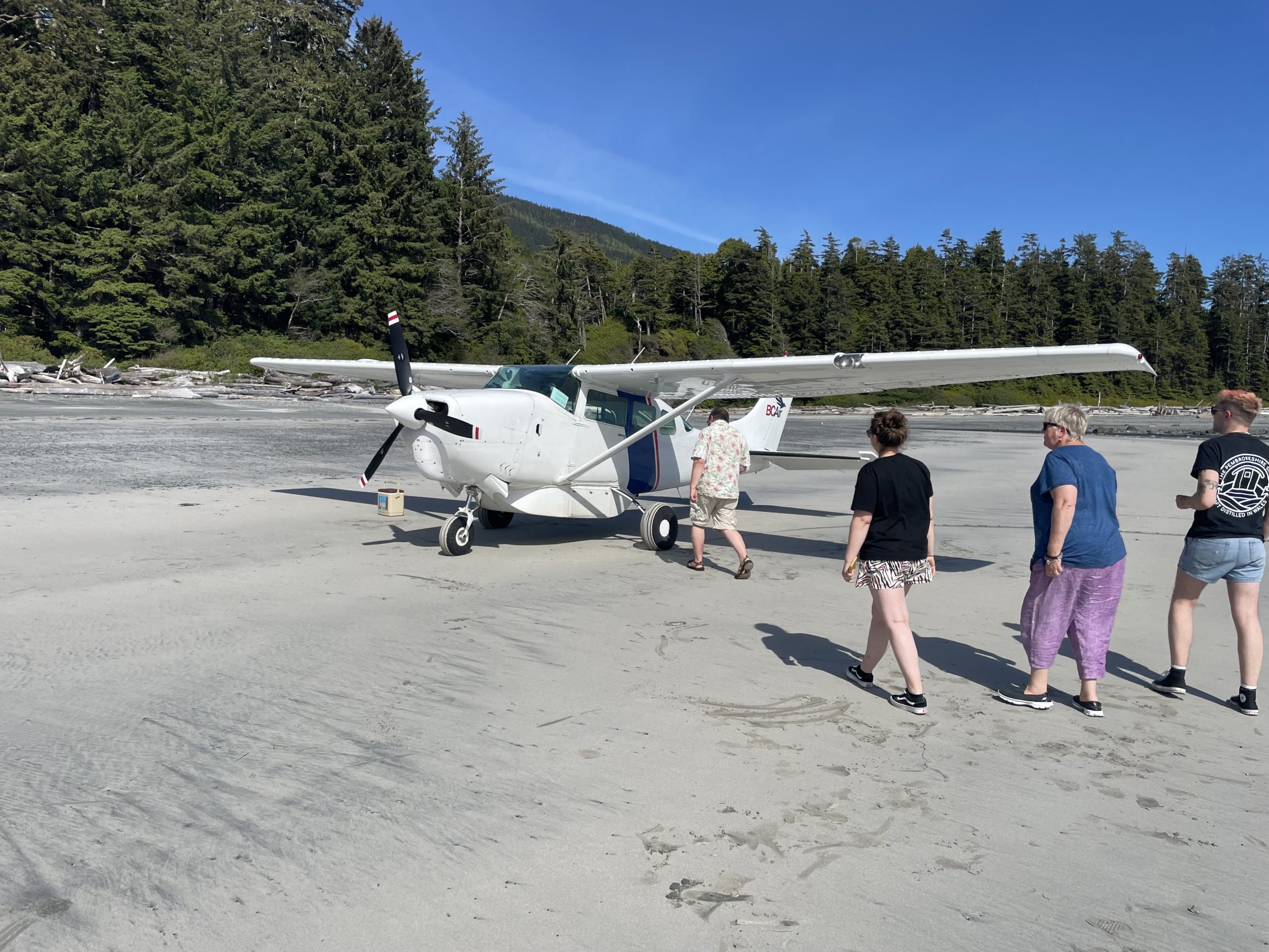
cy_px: 476
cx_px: 634
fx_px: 953
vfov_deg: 53.1
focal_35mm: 26
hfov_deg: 67.3
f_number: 1.6
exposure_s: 1/5291
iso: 32
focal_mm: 4.2
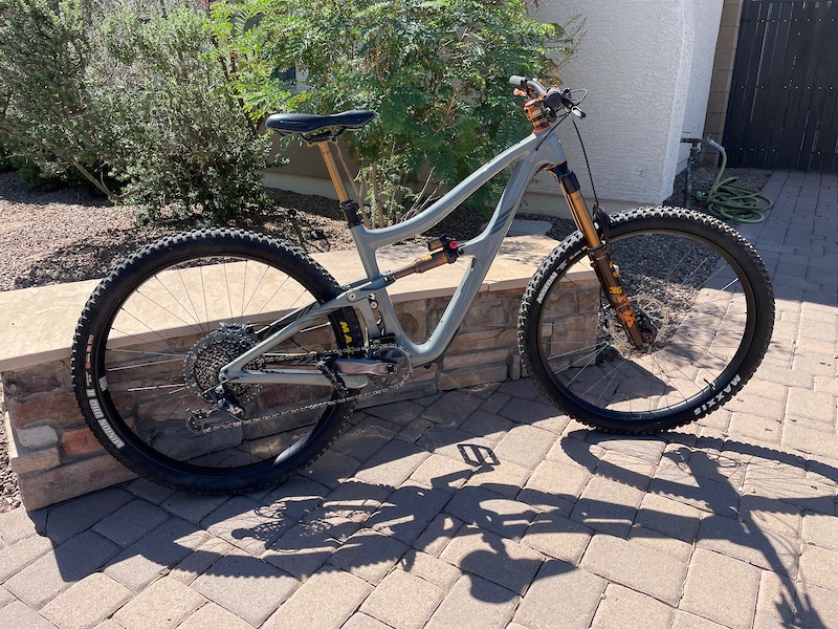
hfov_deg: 67.3
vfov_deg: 53.1
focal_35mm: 26
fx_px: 629
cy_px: 314
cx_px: 419
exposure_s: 1/1642
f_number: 1.6
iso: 32
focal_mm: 4.2
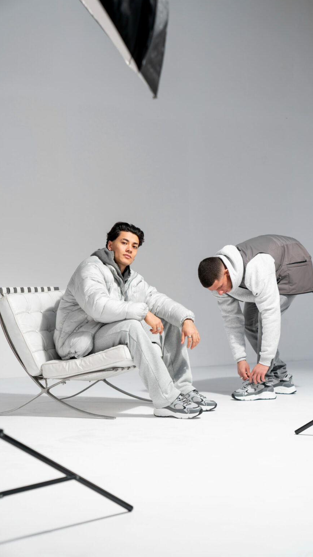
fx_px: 989
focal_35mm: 67
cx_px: 179
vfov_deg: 31.4
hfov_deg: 18.0
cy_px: 278
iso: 125
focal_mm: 63
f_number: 3.2
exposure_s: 1/200
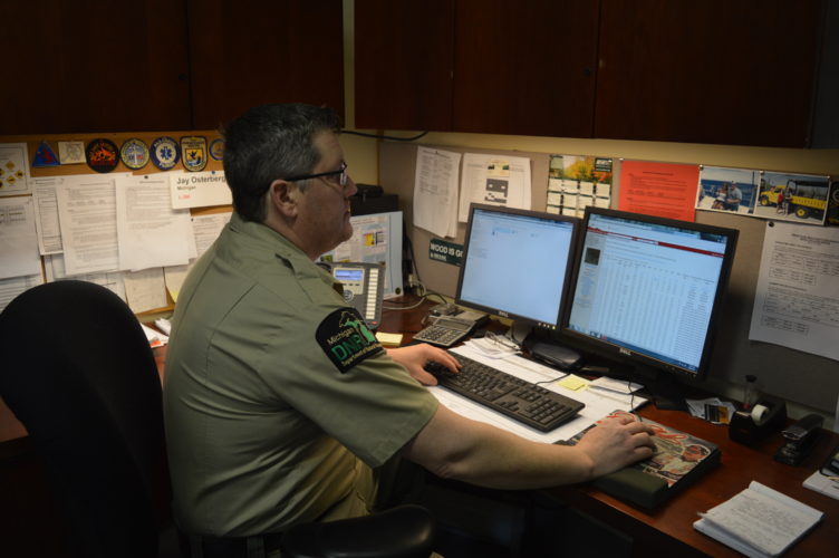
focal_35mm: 27
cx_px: 420
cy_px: 279
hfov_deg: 67.4
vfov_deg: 47.8
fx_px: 629
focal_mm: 18
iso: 400
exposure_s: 1/60
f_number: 3.5
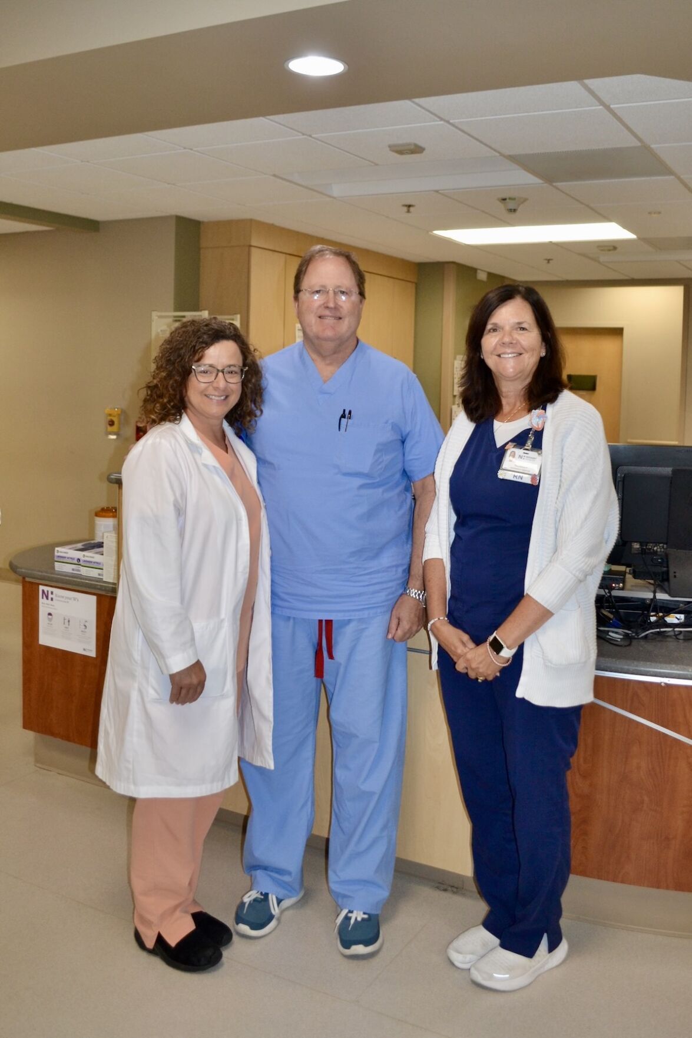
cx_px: 346
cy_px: 519
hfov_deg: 47.9
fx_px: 778
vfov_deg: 67.4
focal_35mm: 27
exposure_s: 1/60
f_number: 3.5
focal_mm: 18
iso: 720
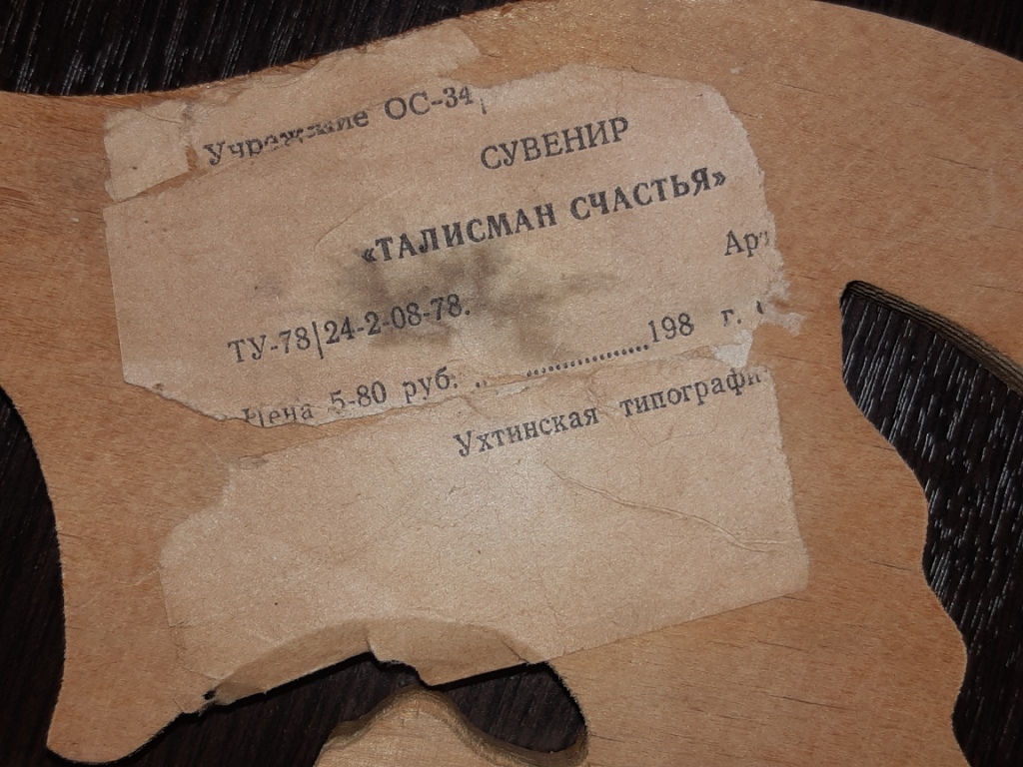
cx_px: 512
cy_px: 384
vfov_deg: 53.1
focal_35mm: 26
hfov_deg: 67.3
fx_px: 768
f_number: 1.7
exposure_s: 1/436
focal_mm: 3.93
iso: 40
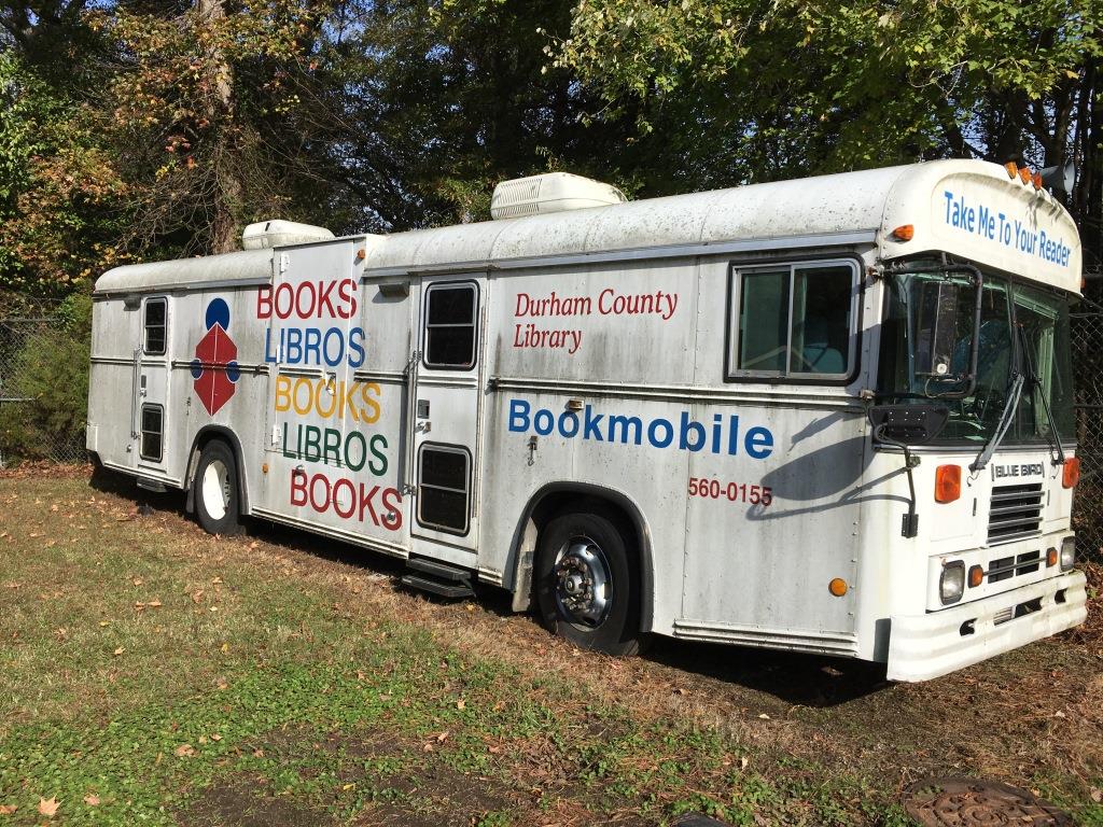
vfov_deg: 48.2
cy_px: 414
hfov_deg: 61.7
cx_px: 552
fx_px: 924
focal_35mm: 29
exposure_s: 1/2137
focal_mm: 4.15
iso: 25
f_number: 2.2
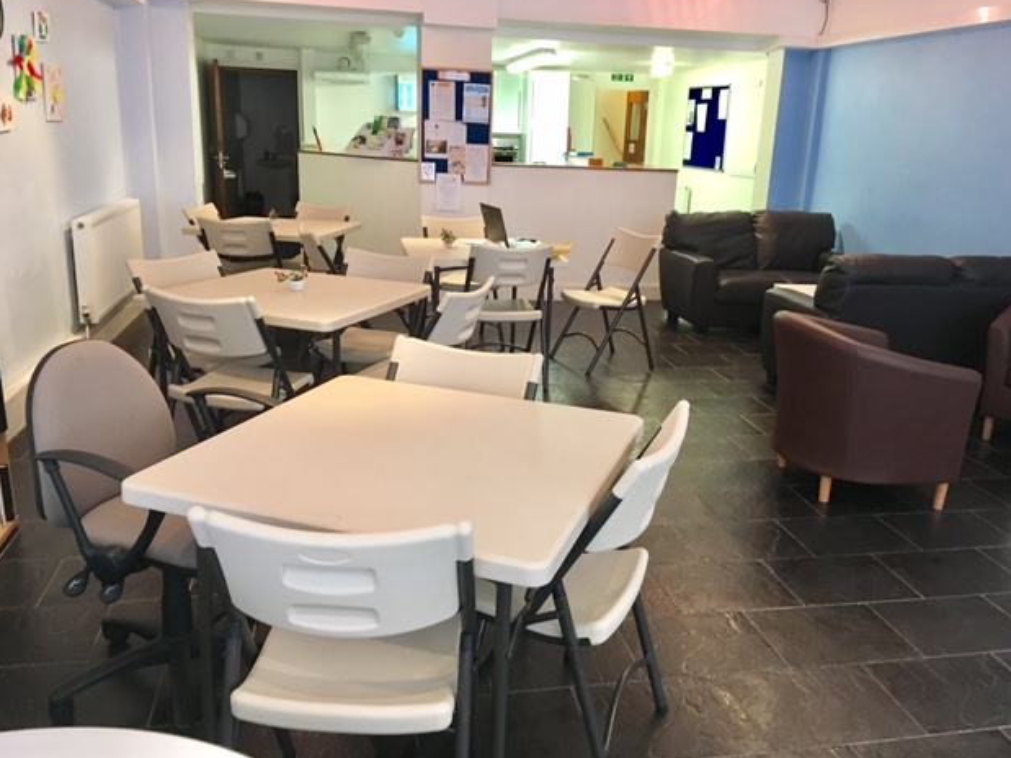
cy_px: 371
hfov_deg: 60.0
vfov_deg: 46.8
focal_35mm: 30
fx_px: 876
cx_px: 518
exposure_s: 1/33
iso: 200
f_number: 2.2
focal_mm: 4.15
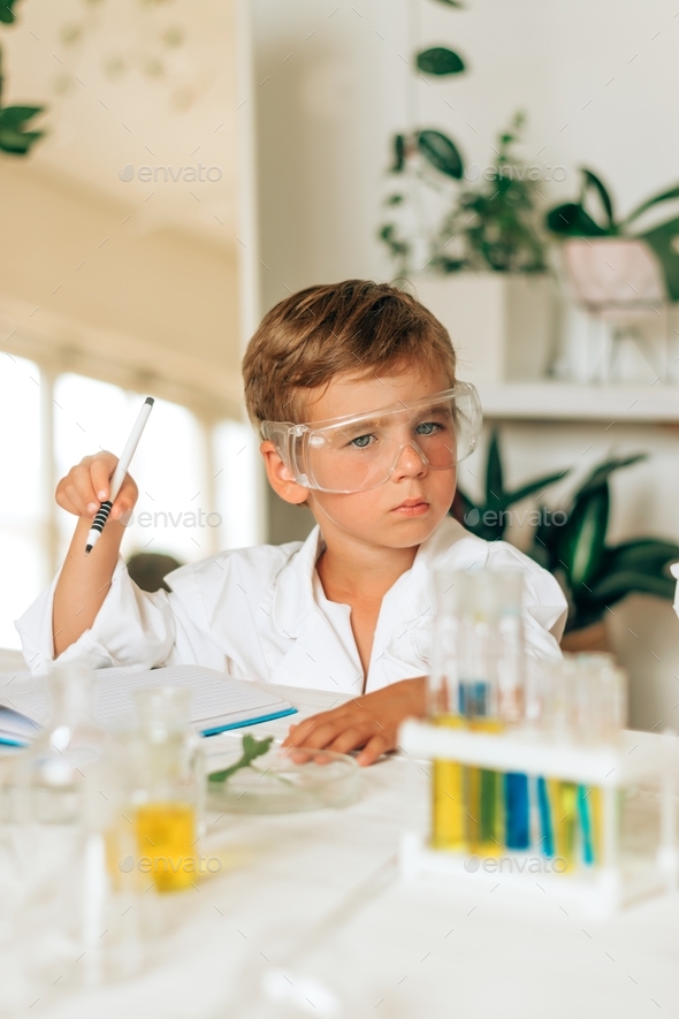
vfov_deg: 27.0
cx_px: 340
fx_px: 2122
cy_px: 510
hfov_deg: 18.2
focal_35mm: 75
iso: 100
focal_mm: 50
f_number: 2.2
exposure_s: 1/400
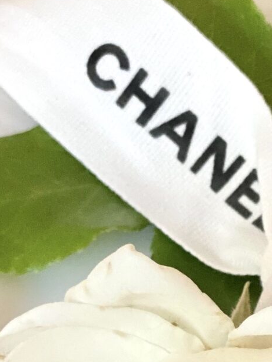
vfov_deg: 8.9
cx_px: 244
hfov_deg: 6.9
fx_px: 2263
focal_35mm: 216
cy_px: 556
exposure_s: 1/120
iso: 200
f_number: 2
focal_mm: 6
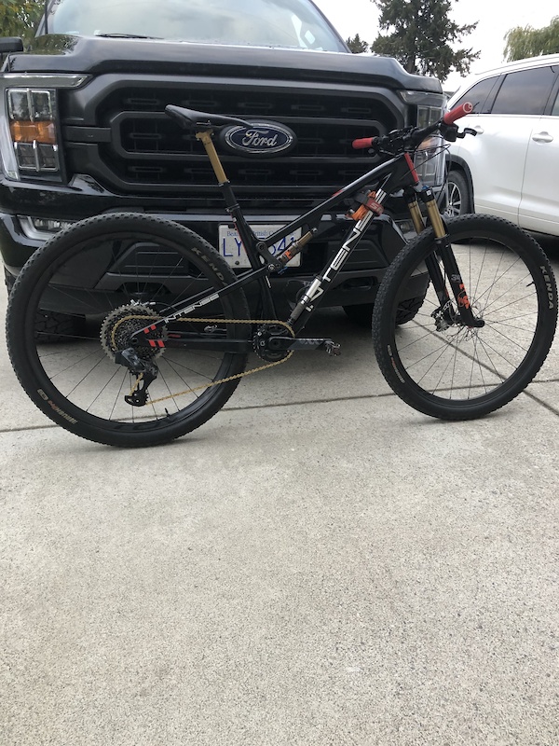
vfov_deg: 63.4
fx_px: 603
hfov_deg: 49.7
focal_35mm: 28
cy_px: 373
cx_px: 280
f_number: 1.8
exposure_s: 1/30
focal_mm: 3.99
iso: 32
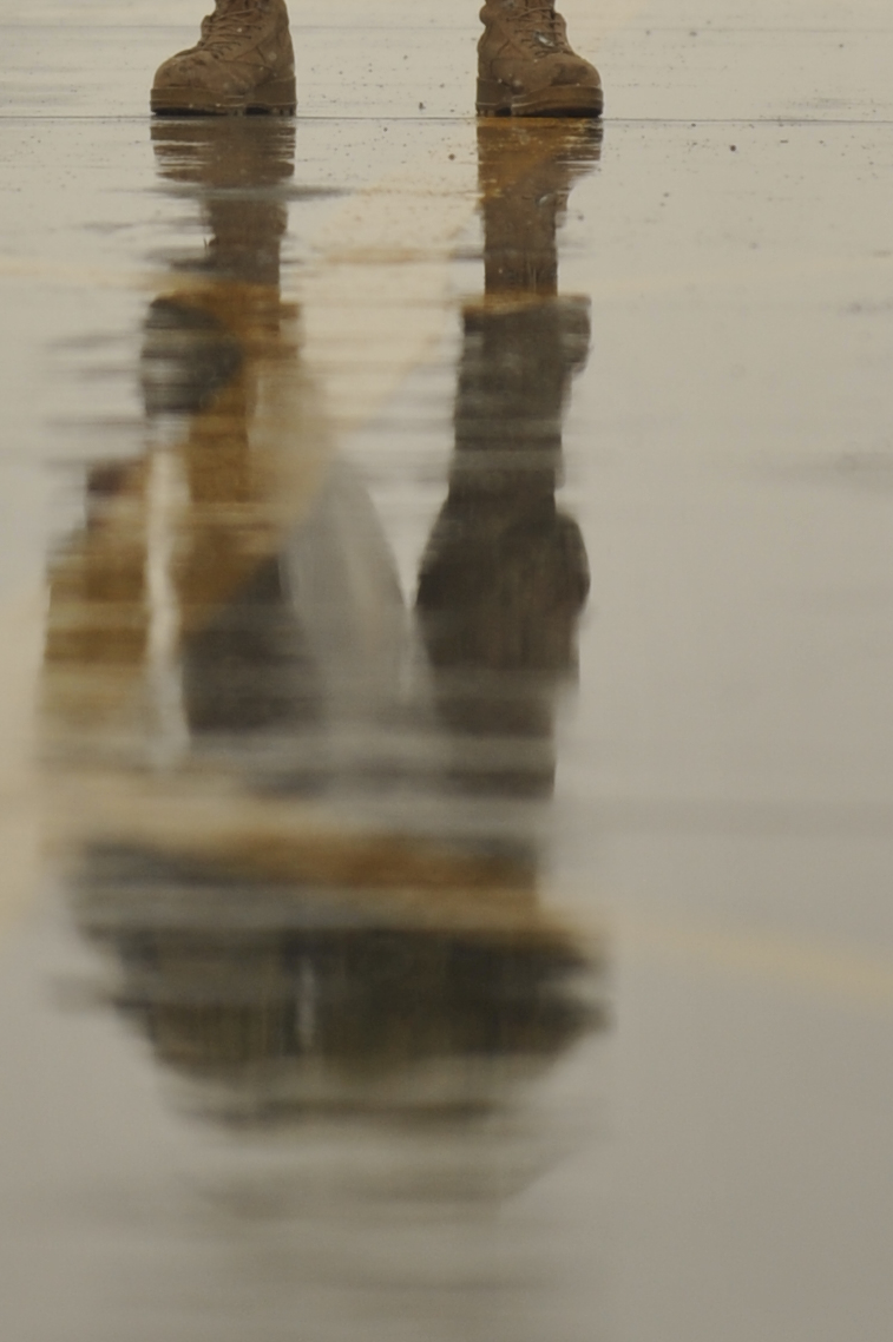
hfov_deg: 1.8
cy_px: -705
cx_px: 125
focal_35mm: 748
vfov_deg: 2.8
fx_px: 27872
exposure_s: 1/1600
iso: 400
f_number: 2.8
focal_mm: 200
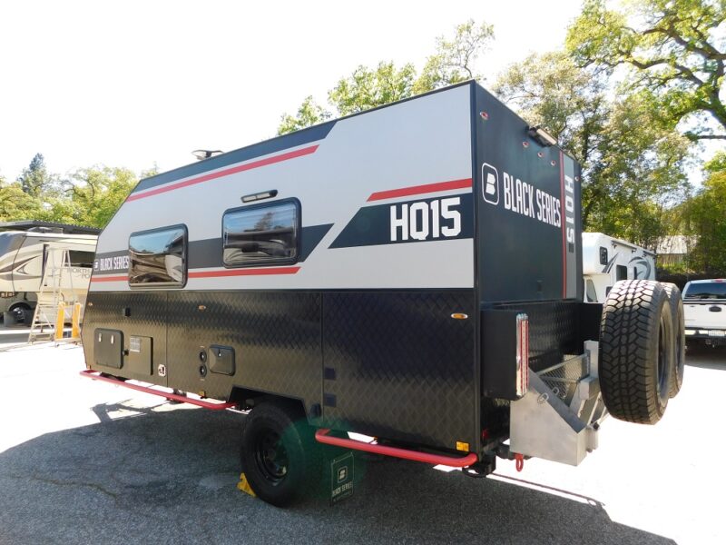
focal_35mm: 23
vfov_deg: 58.9
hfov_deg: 73.9
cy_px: 272
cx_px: 363
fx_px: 482
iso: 125
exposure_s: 1/400
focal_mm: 4
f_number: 3
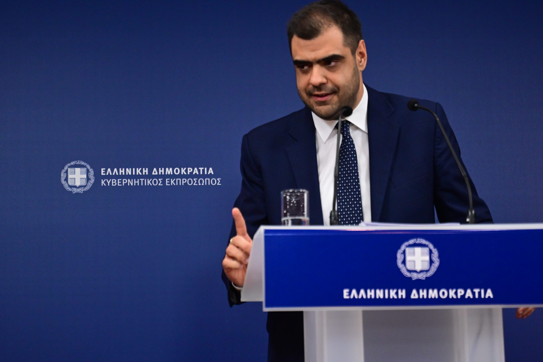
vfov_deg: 13.0
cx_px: 272
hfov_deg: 19.5
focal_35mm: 105
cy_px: 181
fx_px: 1583
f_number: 4
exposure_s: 1/250
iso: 1600
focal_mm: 70
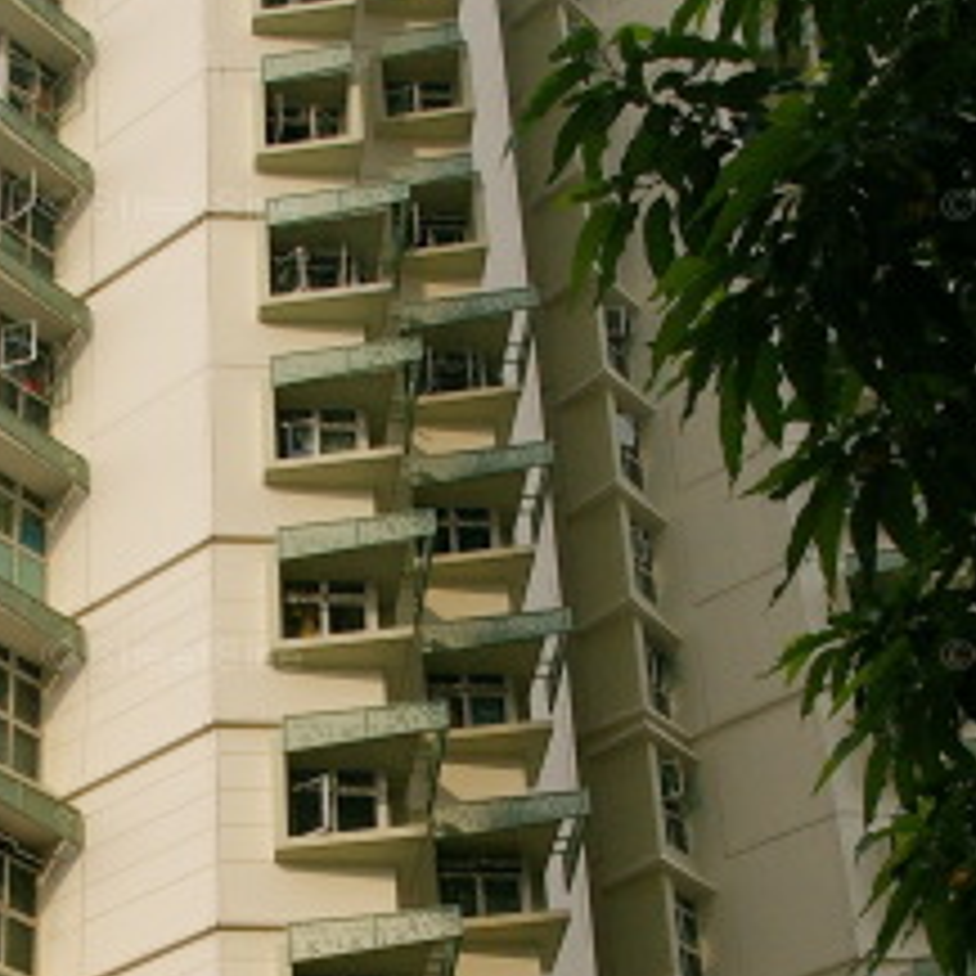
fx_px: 2361
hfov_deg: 23.0
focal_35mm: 74
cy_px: 859
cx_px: 187
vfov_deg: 22.8
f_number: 6.7
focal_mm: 18
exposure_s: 1/500
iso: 400
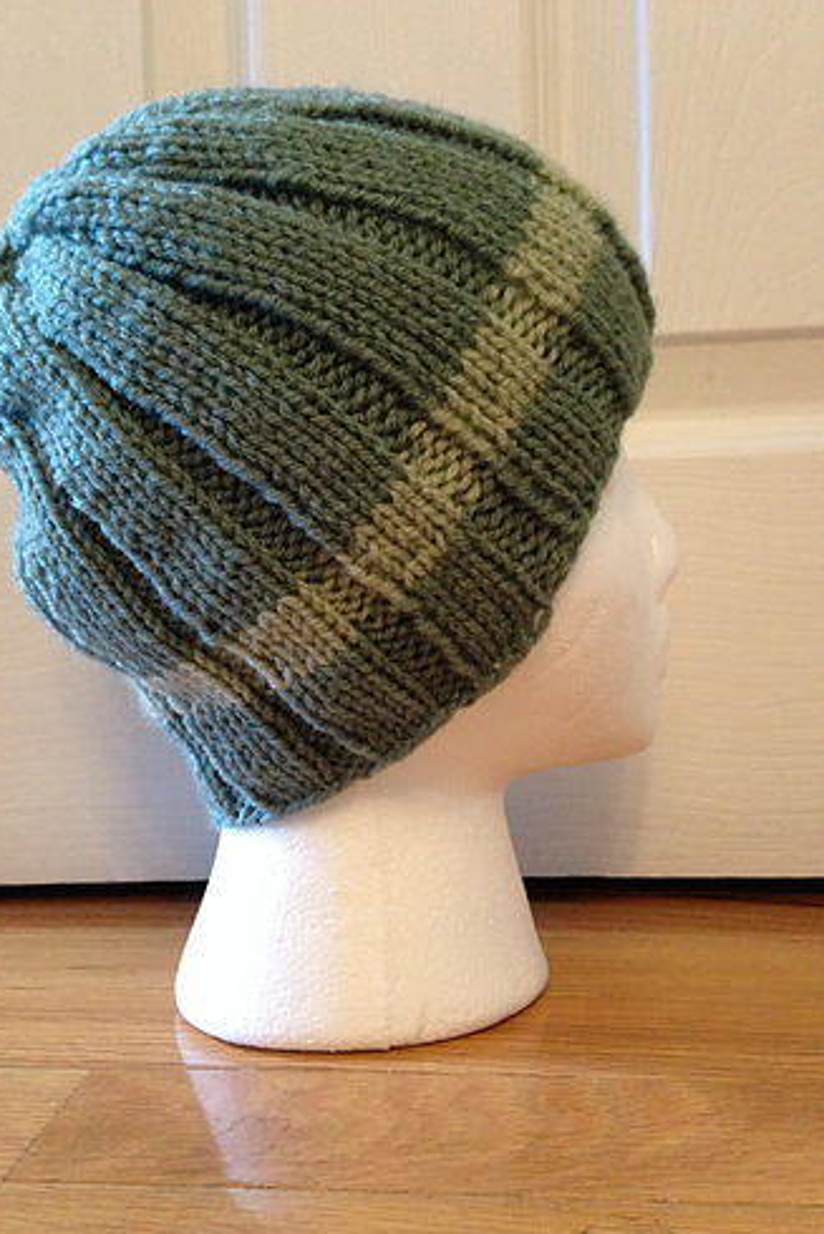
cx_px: 357
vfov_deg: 54.4
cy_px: 620
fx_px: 1201
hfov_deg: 37.8
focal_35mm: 35
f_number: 2.4
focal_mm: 4.12
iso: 320
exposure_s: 1/17
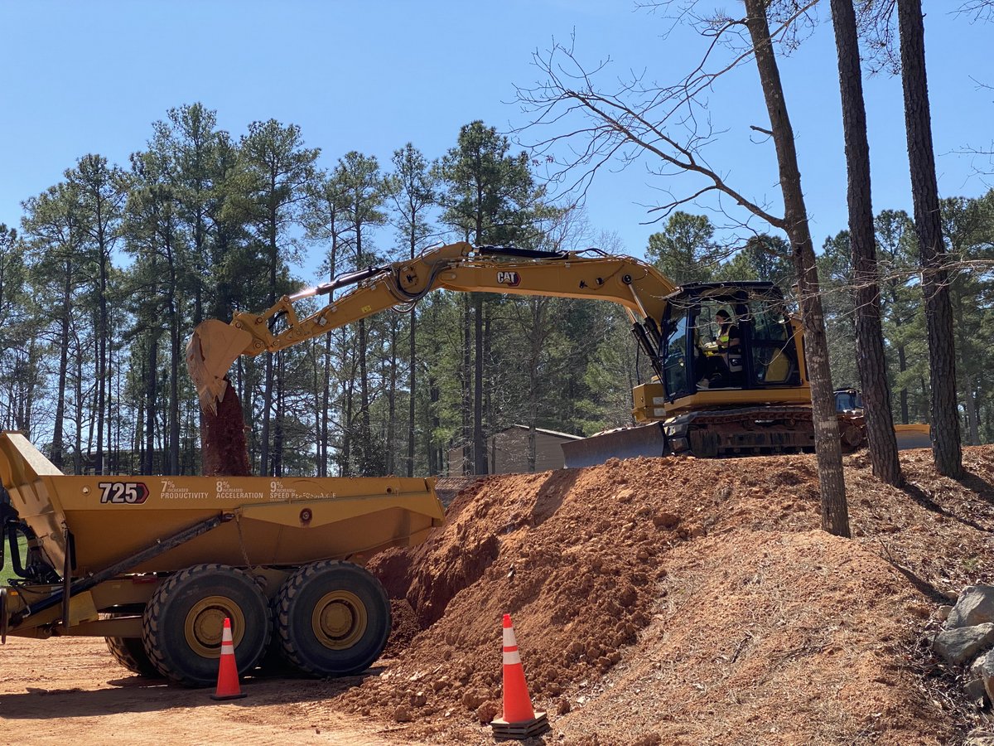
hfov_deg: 36.8
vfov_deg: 28.0
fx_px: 1493
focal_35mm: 52
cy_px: 373
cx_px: 497
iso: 20
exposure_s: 1/1996
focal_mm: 6
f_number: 2
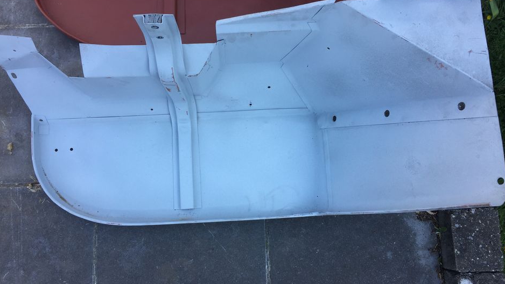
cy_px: 141
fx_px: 429
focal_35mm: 32
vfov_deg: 36.7
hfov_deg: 61.0
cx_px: 254
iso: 32
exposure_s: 1/347
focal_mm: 4.15
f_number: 2.2
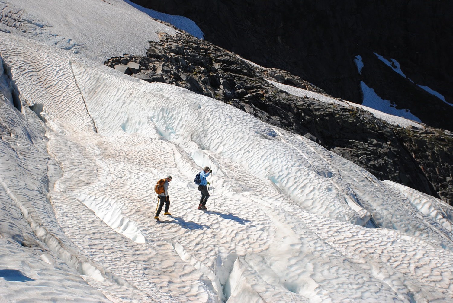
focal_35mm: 63
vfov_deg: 21.6
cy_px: 152
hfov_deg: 31.9
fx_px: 794
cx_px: 226
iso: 320
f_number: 4.5
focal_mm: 42
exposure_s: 1/4000
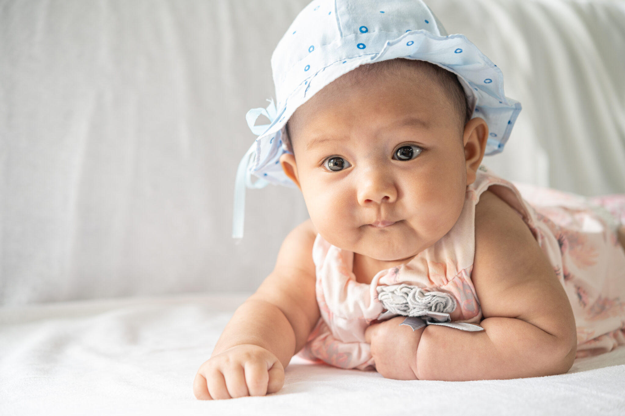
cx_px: 312
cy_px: 208
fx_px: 1041
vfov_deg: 22.6
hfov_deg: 33.4
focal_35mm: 60
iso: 400
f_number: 4.5
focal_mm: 60
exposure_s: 1/100
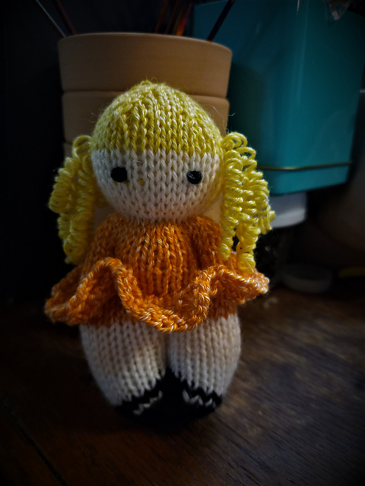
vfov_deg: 65.3
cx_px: 182
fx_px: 380
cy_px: 243
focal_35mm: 27
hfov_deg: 51.4
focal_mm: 3.94
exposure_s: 1/30
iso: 400
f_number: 1.8
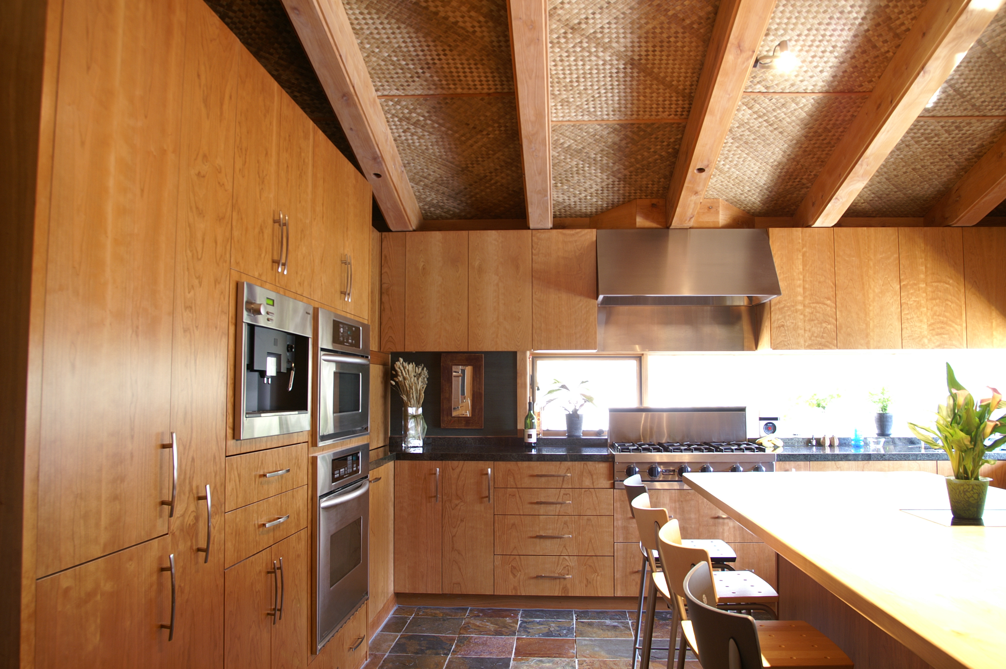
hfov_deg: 70.5
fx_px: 712
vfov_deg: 50.3
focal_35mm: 26
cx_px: 503
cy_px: 334
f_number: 5.6
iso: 100
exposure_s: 1/1.43
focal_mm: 17
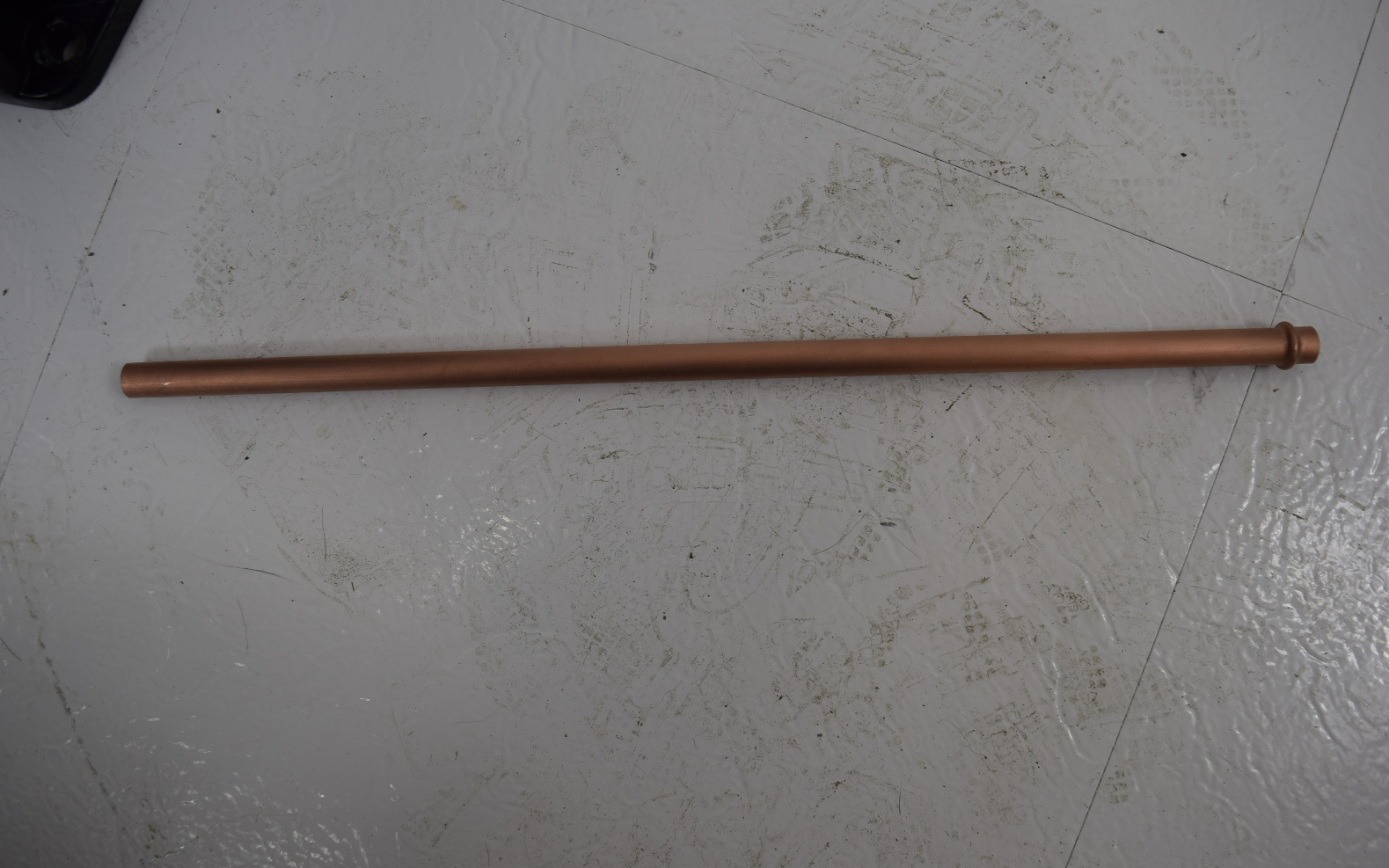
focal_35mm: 31
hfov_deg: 61.2
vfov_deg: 40.6
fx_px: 1174
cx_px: 698
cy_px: 429
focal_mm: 20
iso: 200
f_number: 6.3
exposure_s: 1/160
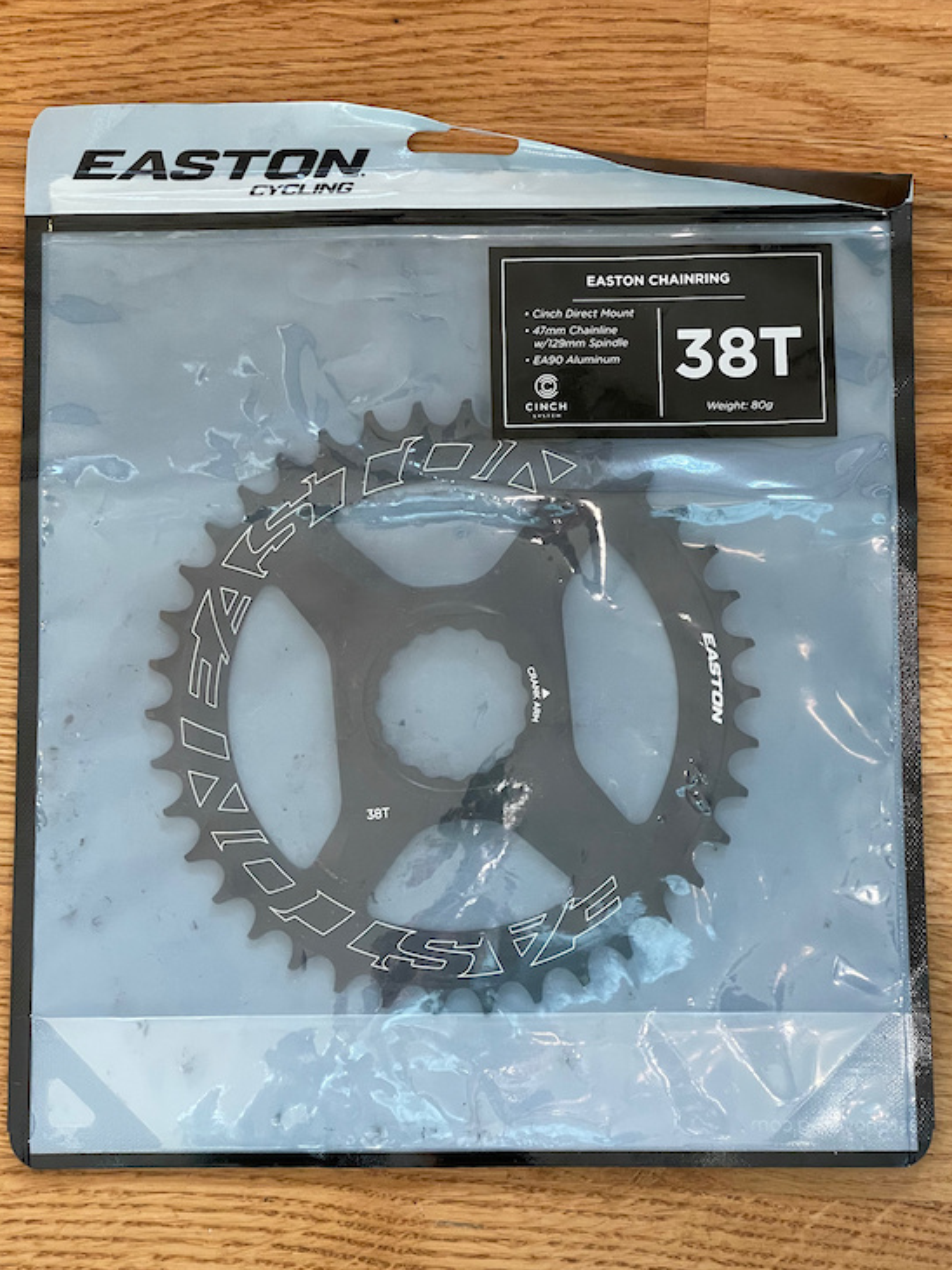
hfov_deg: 25.6
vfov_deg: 33.8
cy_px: 630
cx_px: 454
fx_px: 2091
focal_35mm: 57
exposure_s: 1/60
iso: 320
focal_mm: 6
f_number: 2
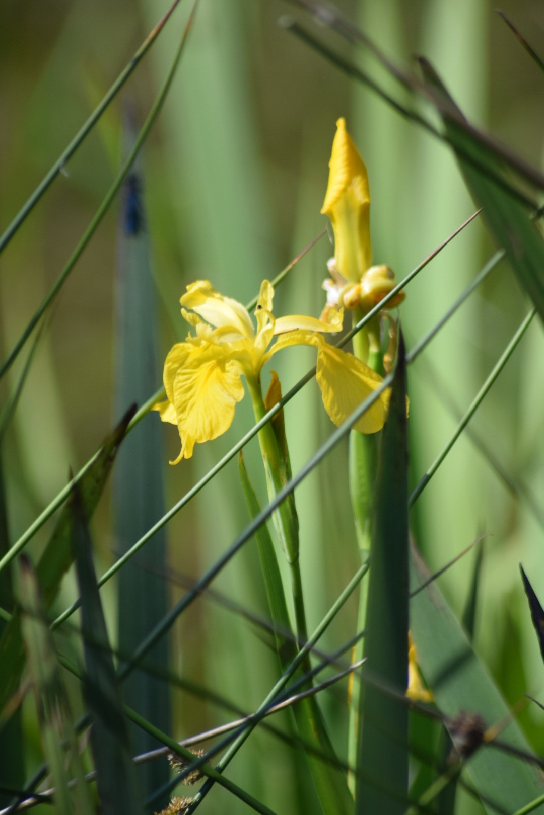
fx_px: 10199
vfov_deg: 4.6
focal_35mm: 450
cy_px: 408
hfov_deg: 3.1
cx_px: 272
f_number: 5.6
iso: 400
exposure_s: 1/1000
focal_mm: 300
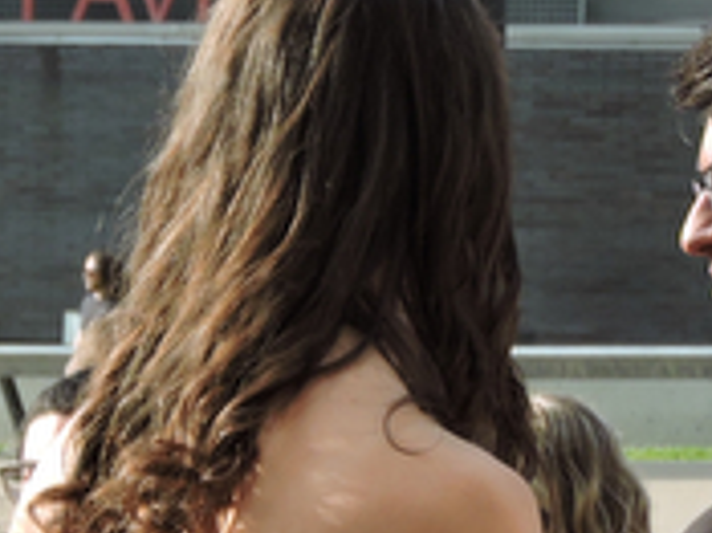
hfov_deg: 4.7
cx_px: -724
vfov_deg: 3.5
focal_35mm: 418
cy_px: 773
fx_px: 8592
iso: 100
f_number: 4.8
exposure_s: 1/250
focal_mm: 17
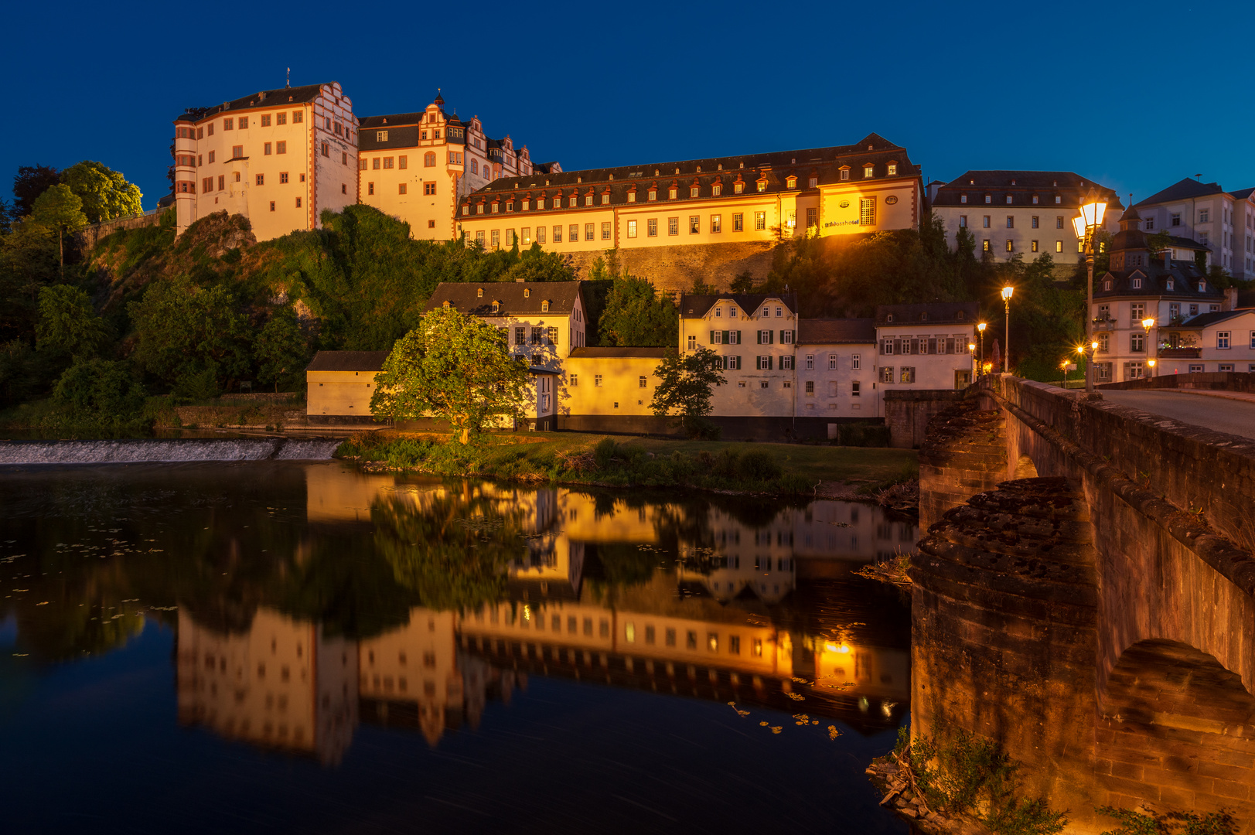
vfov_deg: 61.9
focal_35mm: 20
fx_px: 697
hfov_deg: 84.0
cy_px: 418
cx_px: 628
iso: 200
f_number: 8
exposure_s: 10
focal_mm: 20
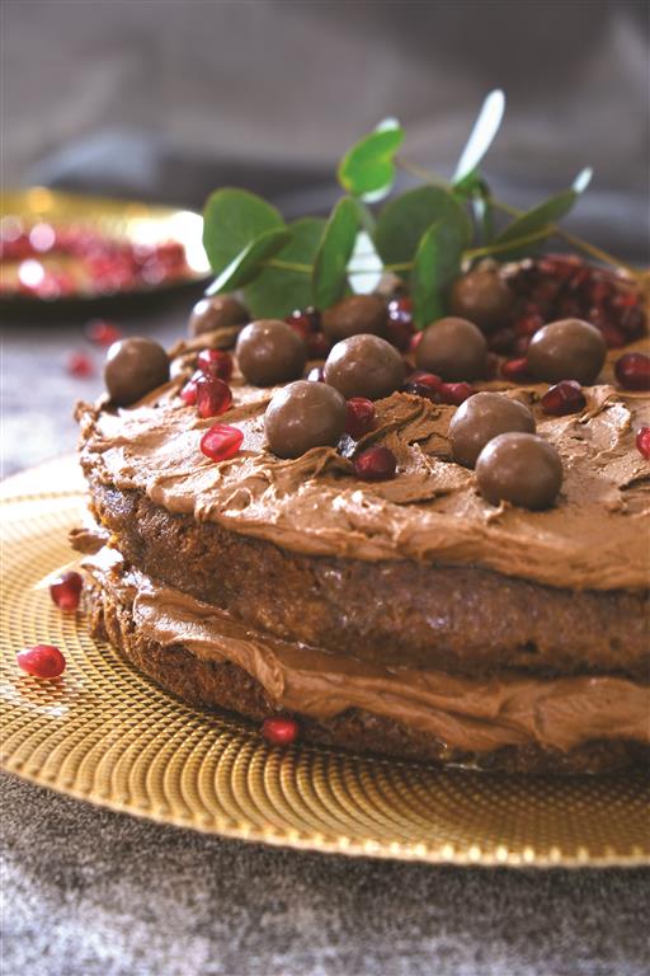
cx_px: 325
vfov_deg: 24.5
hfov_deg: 16.5
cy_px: 488
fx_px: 2248
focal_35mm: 83
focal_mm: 55
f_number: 5
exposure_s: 1/8
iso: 200
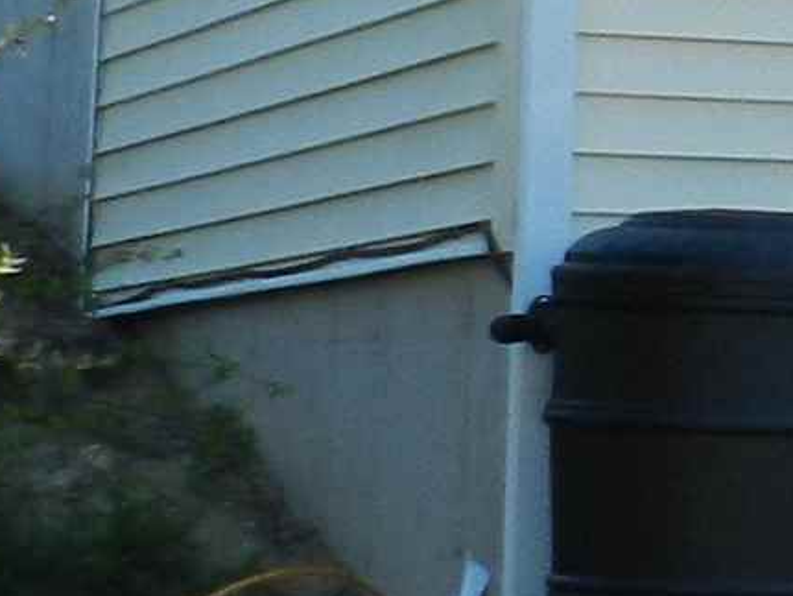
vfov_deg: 7.4
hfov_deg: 7.9
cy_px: -103
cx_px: 2689
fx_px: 4584
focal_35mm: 200
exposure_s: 1/800
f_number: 3.6
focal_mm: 5
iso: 160
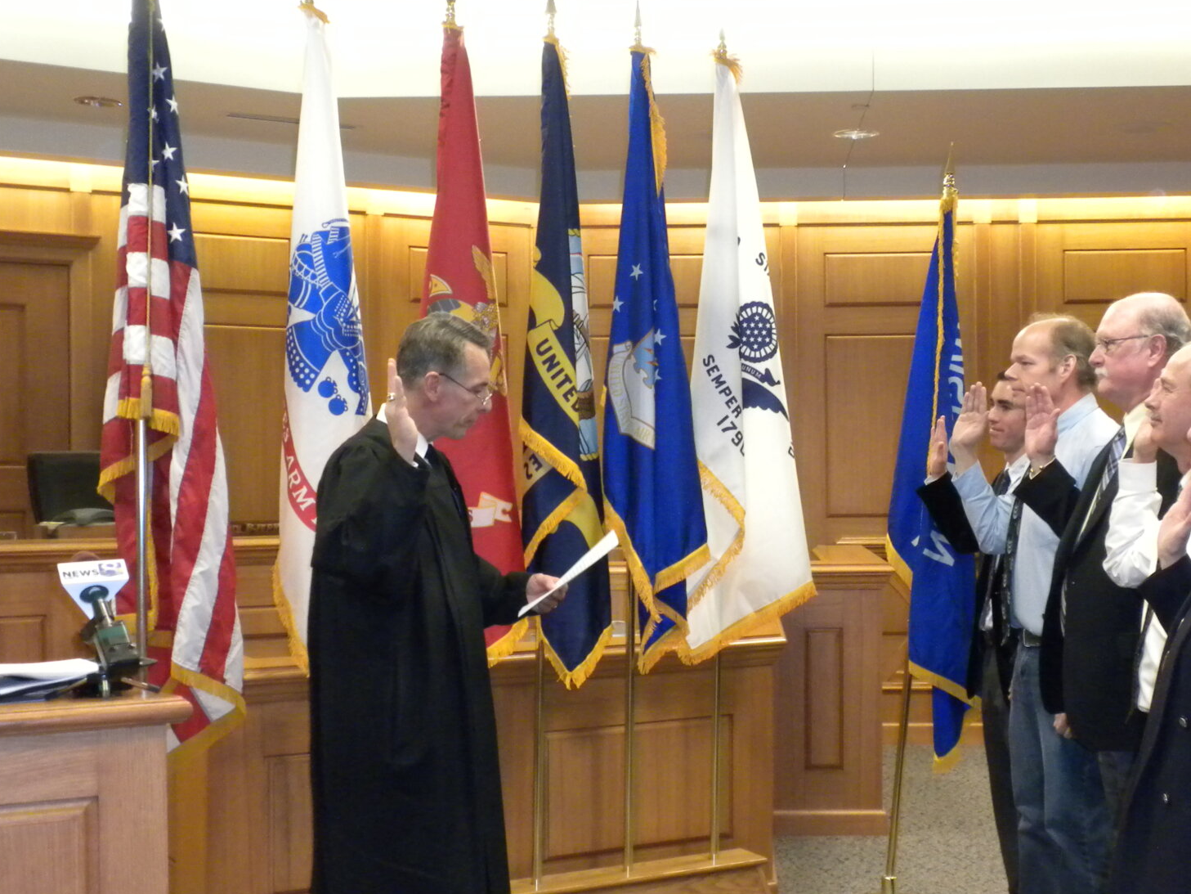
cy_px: 459
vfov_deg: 28.0
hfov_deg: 36.7
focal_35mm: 52
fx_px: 1789
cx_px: 681
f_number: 3.5
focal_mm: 6.6
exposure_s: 1/32
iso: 400
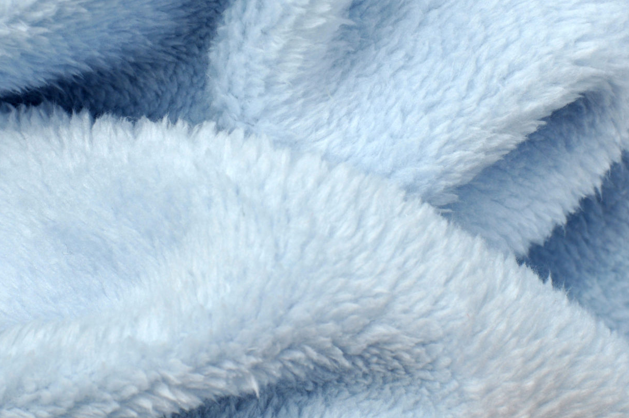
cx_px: 273
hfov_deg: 16.1
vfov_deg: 10.7
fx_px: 2216
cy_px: 65
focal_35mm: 127
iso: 200
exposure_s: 1/400
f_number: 11
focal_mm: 50
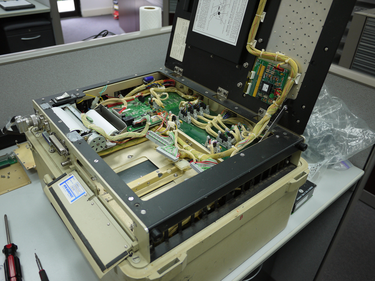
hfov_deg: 63.4
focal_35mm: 28
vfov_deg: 49.7
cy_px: 140
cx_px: 188
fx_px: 303
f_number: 2.5
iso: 100
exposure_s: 1/80
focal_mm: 14
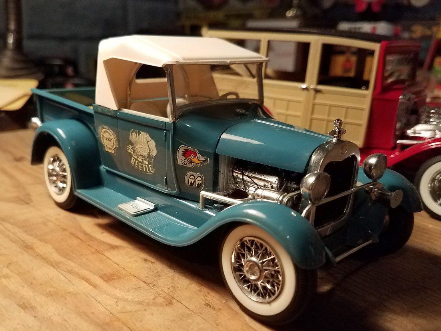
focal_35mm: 33
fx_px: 420
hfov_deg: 55.2
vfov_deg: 42.8
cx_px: 193
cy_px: 189
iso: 200
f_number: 1.7
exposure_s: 1/60
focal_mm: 4.2
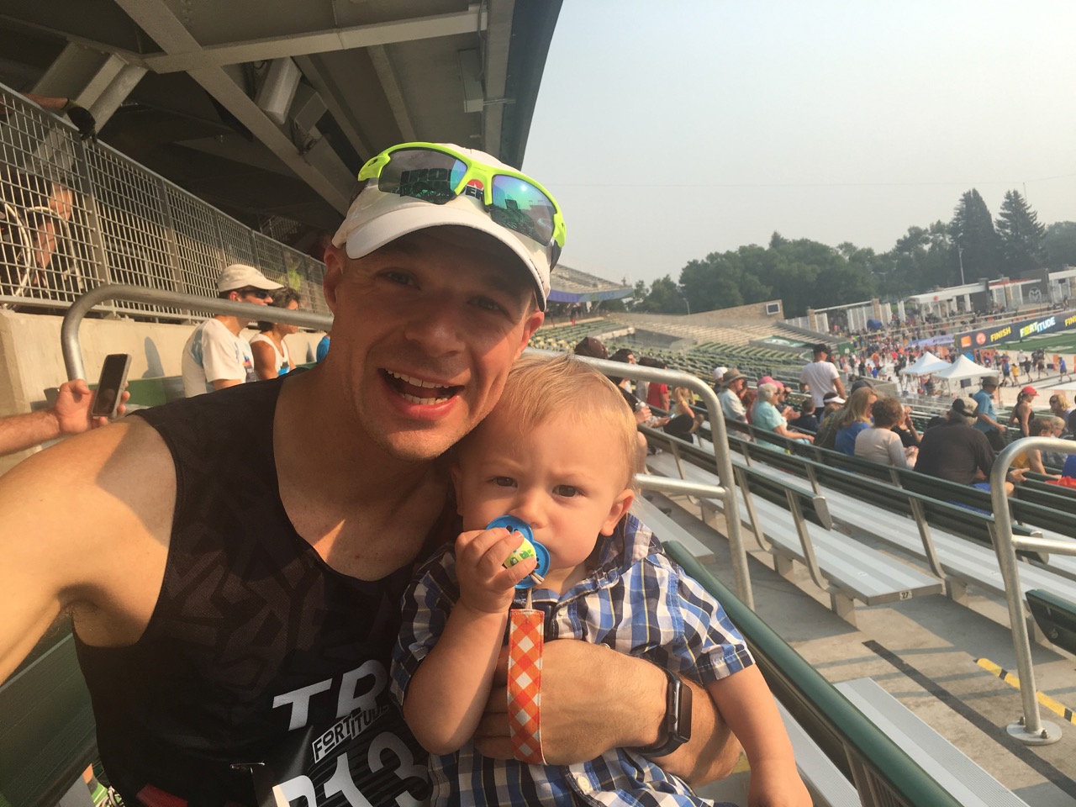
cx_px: 538
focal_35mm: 29
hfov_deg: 61.7
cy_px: 404
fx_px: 901
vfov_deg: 48.2
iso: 25
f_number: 2.2
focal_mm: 4.15
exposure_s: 1/916
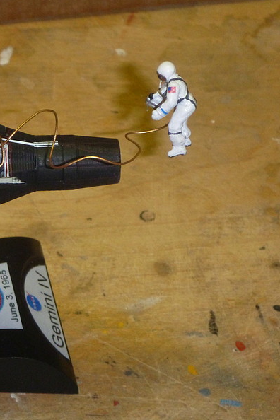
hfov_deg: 7.6
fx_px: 2088
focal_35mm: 179
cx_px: 10
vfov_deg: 11.5
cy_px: 209
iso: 400
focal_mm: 22.8
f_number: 5.9
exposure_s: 1/60
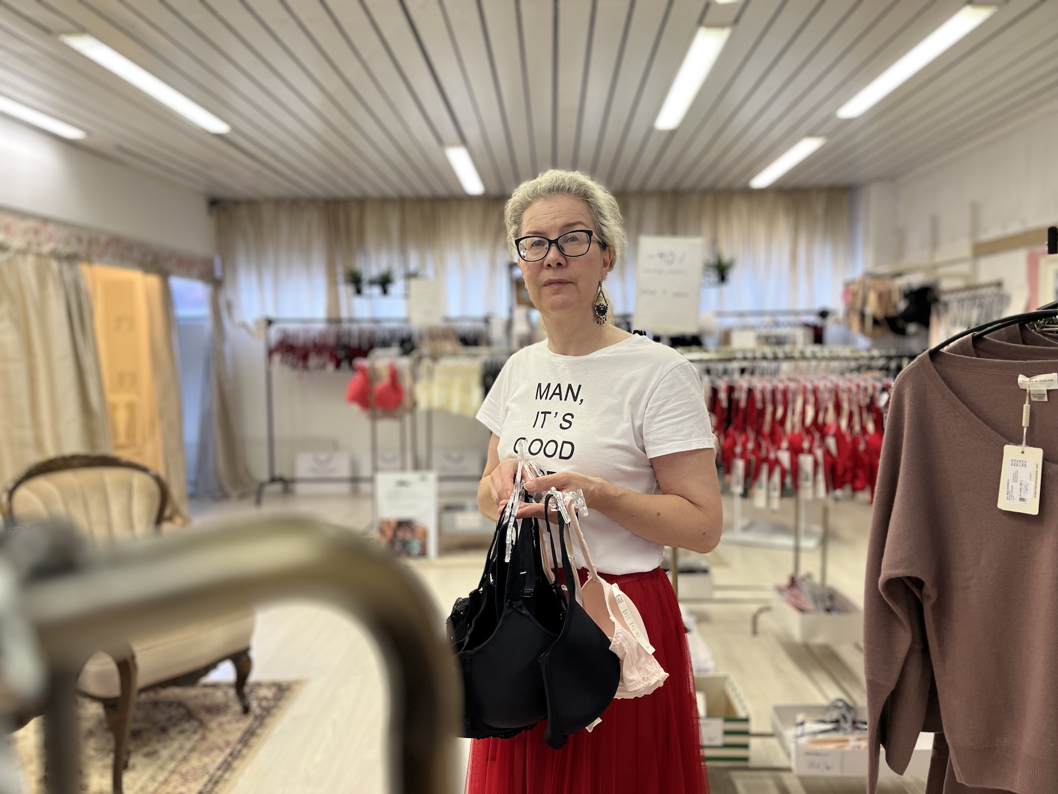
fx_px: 795
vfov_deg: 53.1
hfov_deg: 67.3
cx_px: 529
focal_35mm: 26
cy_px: 397
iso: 100
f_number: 1.6
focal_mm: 5.1
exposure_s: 1/100
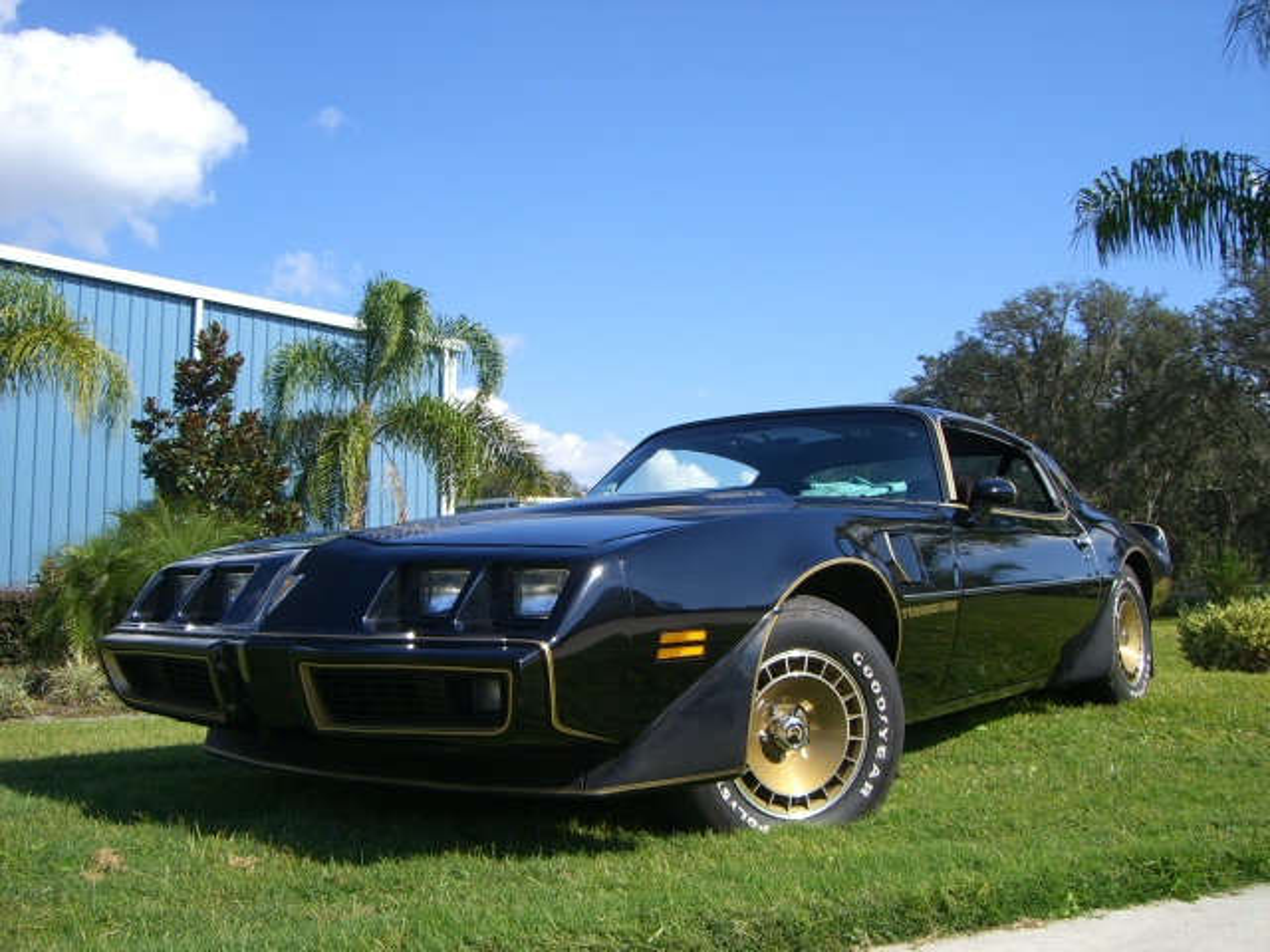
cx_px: 635
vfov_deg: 37.7
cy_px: 476
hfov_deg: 49.0
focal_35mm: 38
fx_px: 1394
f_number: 4.3
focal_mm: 6.2
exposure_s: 1/500
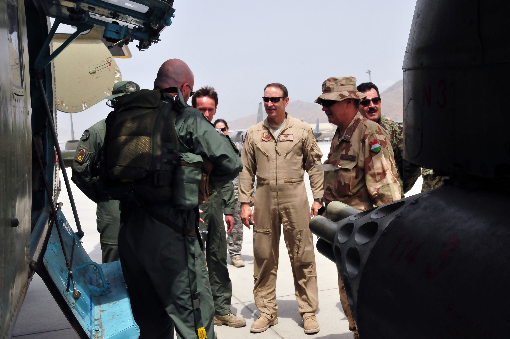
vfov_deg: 31.8
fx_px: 594
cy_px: 170
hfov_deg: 46.4
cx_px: 255
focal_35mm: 42
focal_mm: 28
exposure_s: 1/640
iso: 1000
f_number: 13
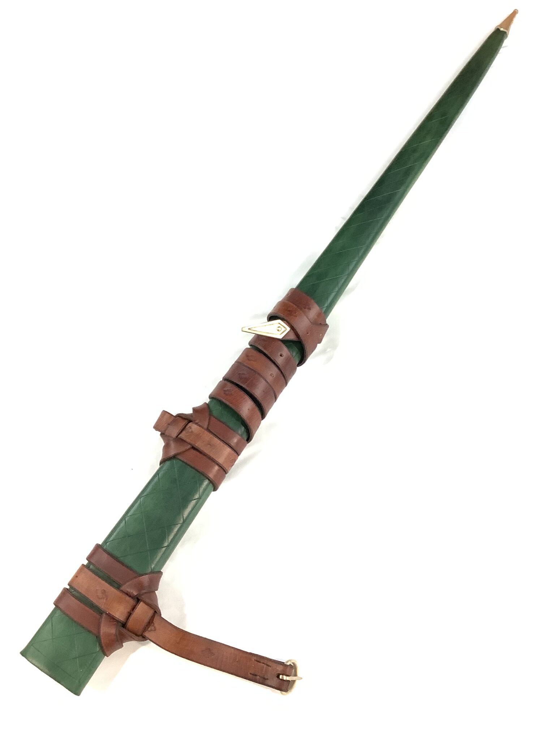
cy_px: 370
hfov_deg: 45.4
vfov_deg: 58.4
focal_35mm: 31
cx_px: 278
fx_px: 663
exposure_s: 1/60
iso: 250
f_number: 2.4
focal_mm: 3.3
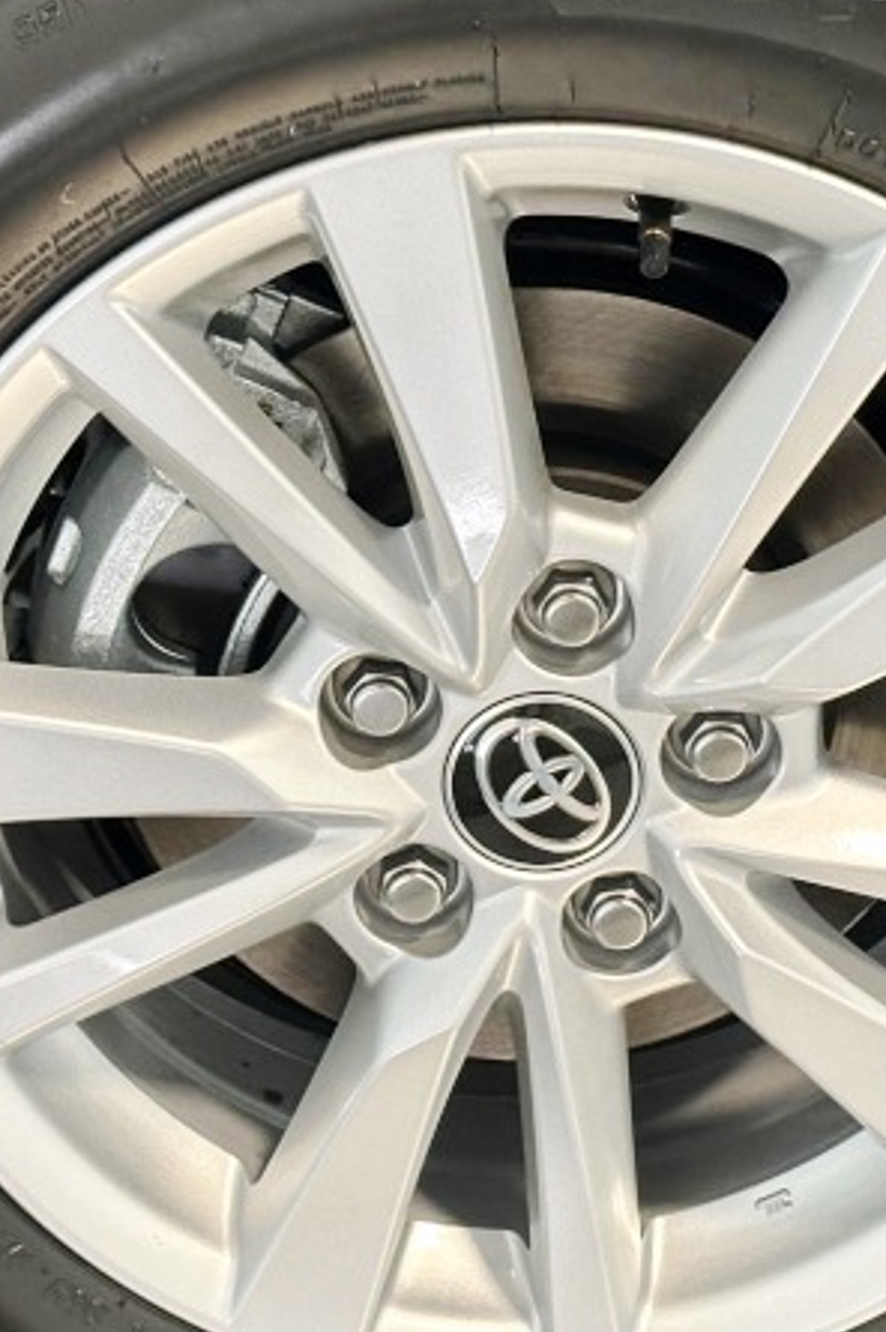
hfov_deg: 11.9
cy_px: 775
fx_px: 4252
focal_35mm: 115
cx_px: 548
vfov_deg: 17.8
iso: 500
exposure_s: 1/40
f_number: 1.78
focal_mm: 6.86
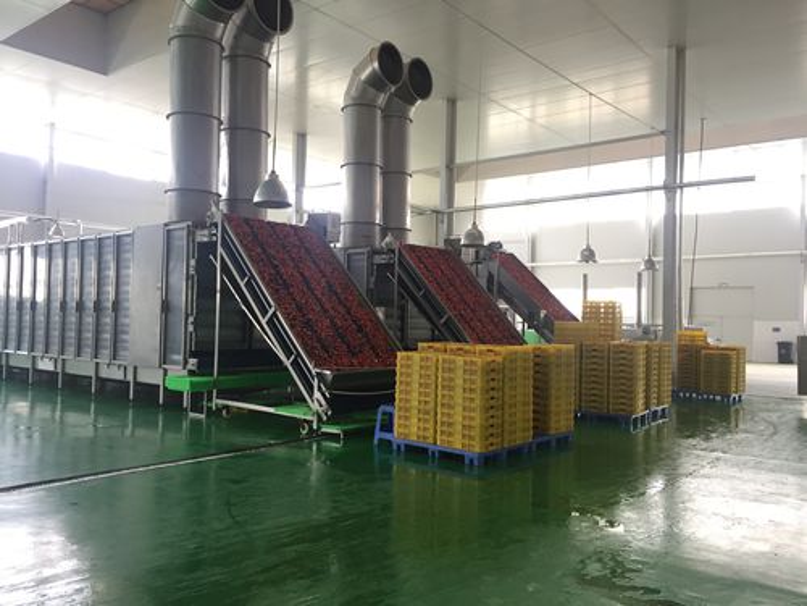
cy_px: 303
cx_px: 404
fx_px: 676
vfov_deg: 48.2
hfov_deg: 61.7
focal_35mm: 29
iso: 125
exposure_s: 1/33
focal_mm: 4.15
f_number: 2.2
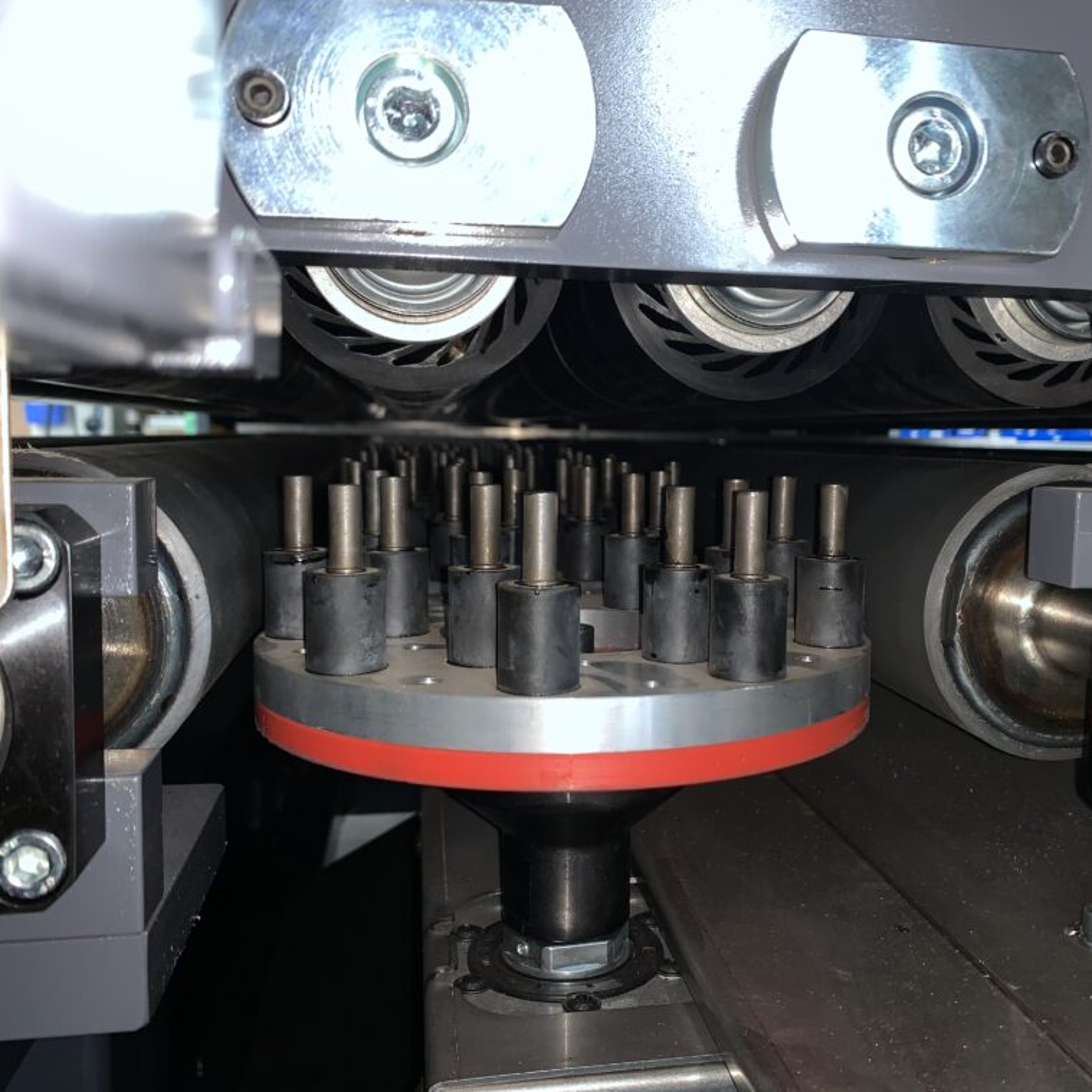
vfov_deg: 52.5
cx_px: 643
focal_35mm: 31
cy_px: 542
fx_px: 1106
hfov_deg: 52.3
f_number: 1.8
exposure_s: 1/4
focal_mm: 4.25
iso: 40
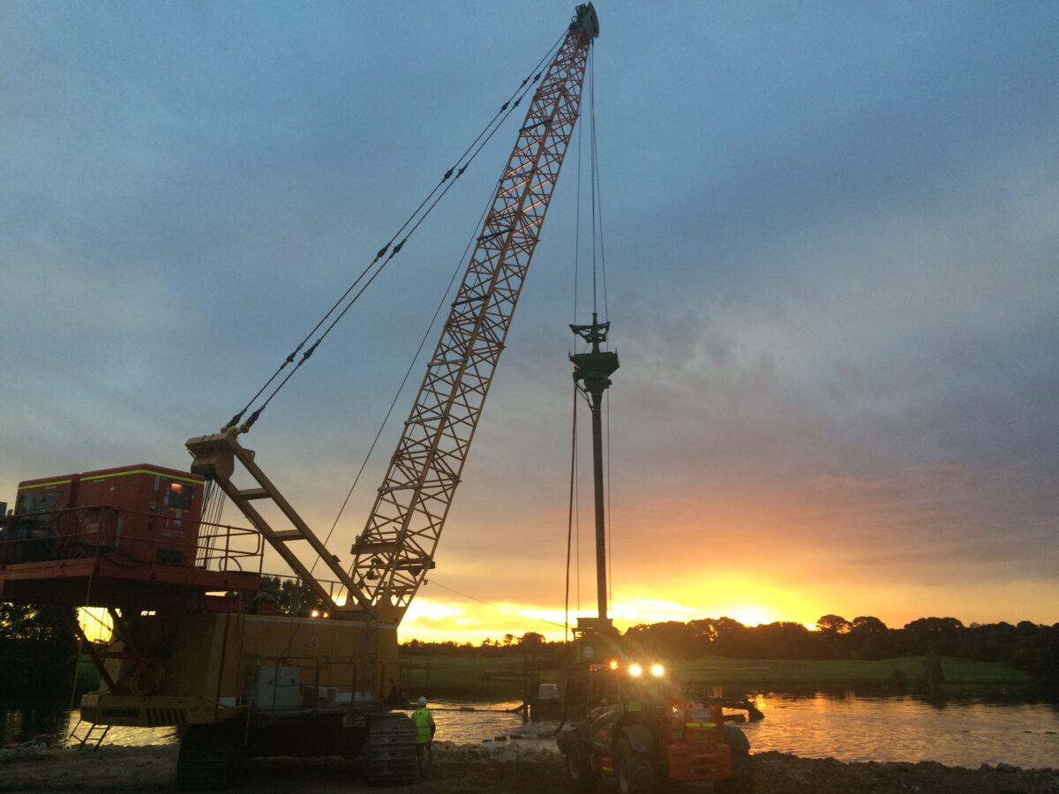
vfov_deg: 48.2
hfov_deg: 61.7
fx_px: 887
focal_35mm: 29
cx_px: 530
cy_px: 397
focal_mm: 4.15
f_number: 2.2
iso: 64
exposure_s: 1/100
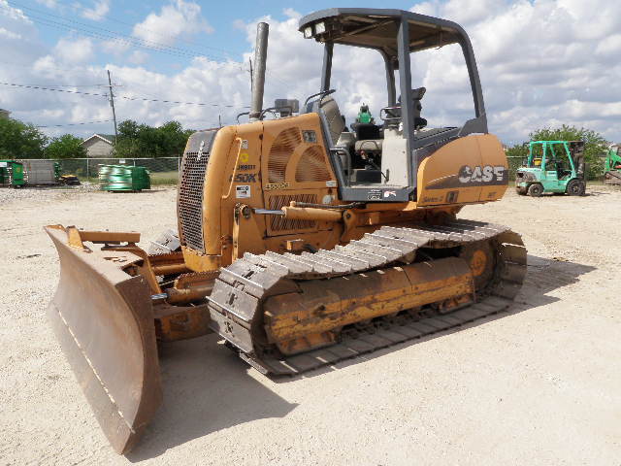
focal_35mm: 28
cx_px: 310
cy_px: 233
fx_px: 502
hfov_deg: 63.4
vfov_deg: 49.7
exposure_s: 1/400
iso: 50
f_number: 5
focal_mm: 5
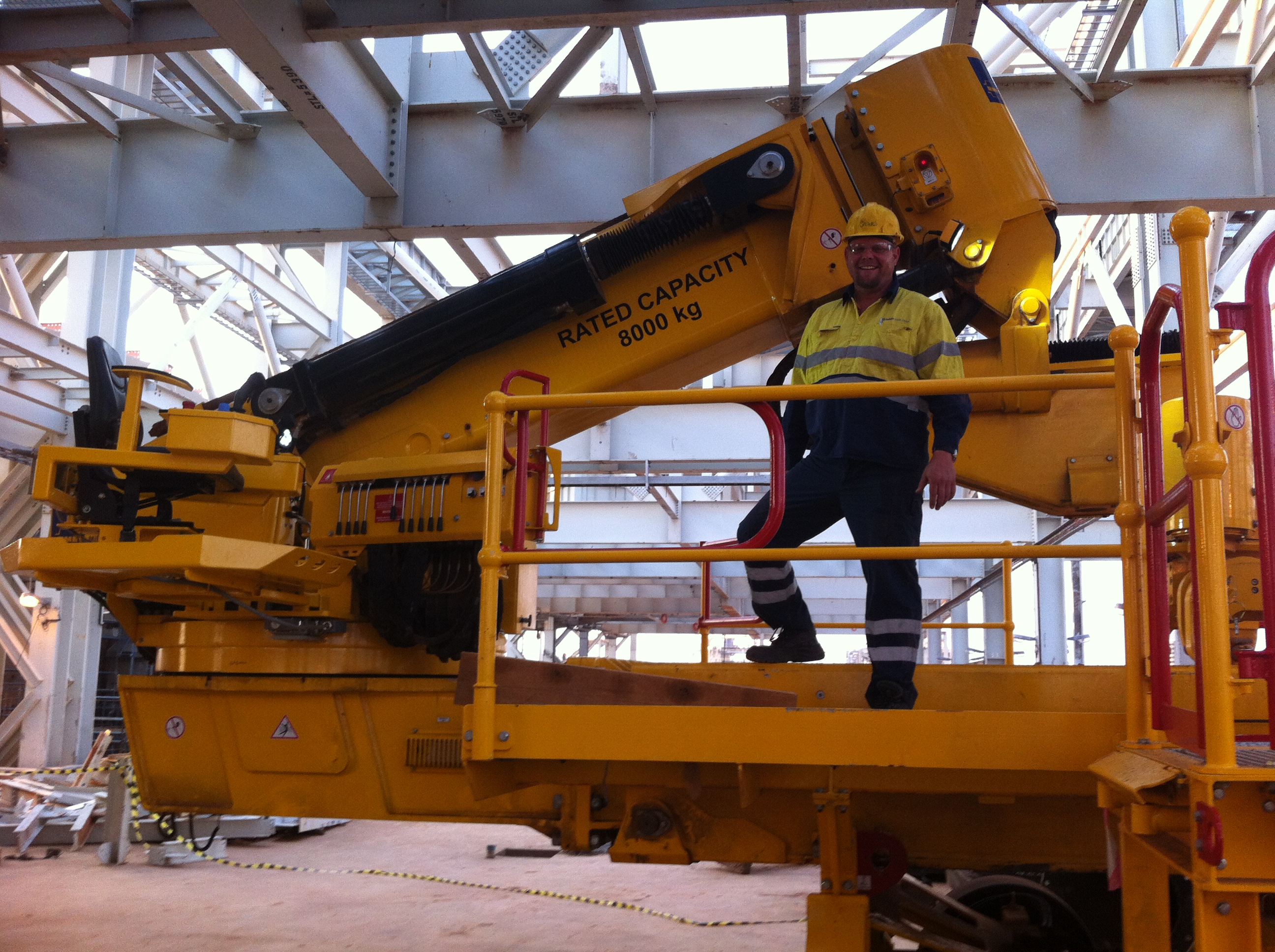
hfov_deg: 52.7
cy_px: 476
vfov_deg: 40.6
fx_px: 1287
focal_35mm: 35
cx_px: 638
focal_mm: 3.85
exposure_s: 1/60
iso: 100
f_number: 2.8
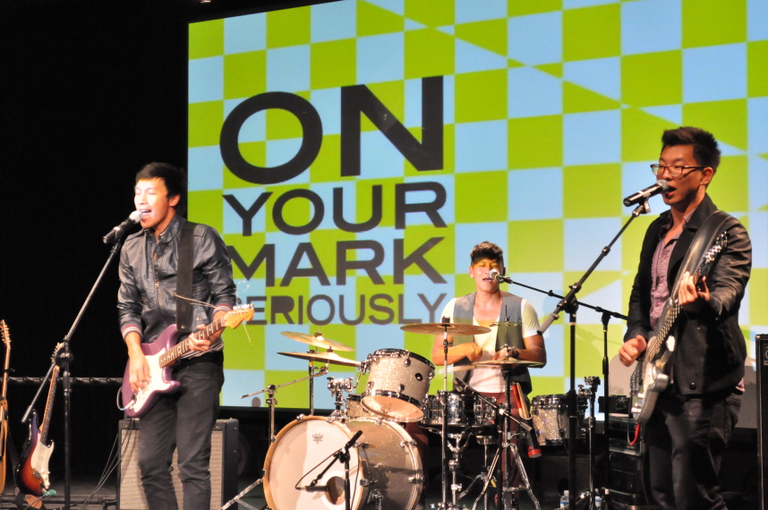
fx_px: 1758
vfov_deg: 16.5
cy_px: 255
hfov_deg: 24.6
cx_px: 384
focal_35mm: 82
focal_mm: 55
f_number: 6.3
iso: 2500
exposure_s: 1/100
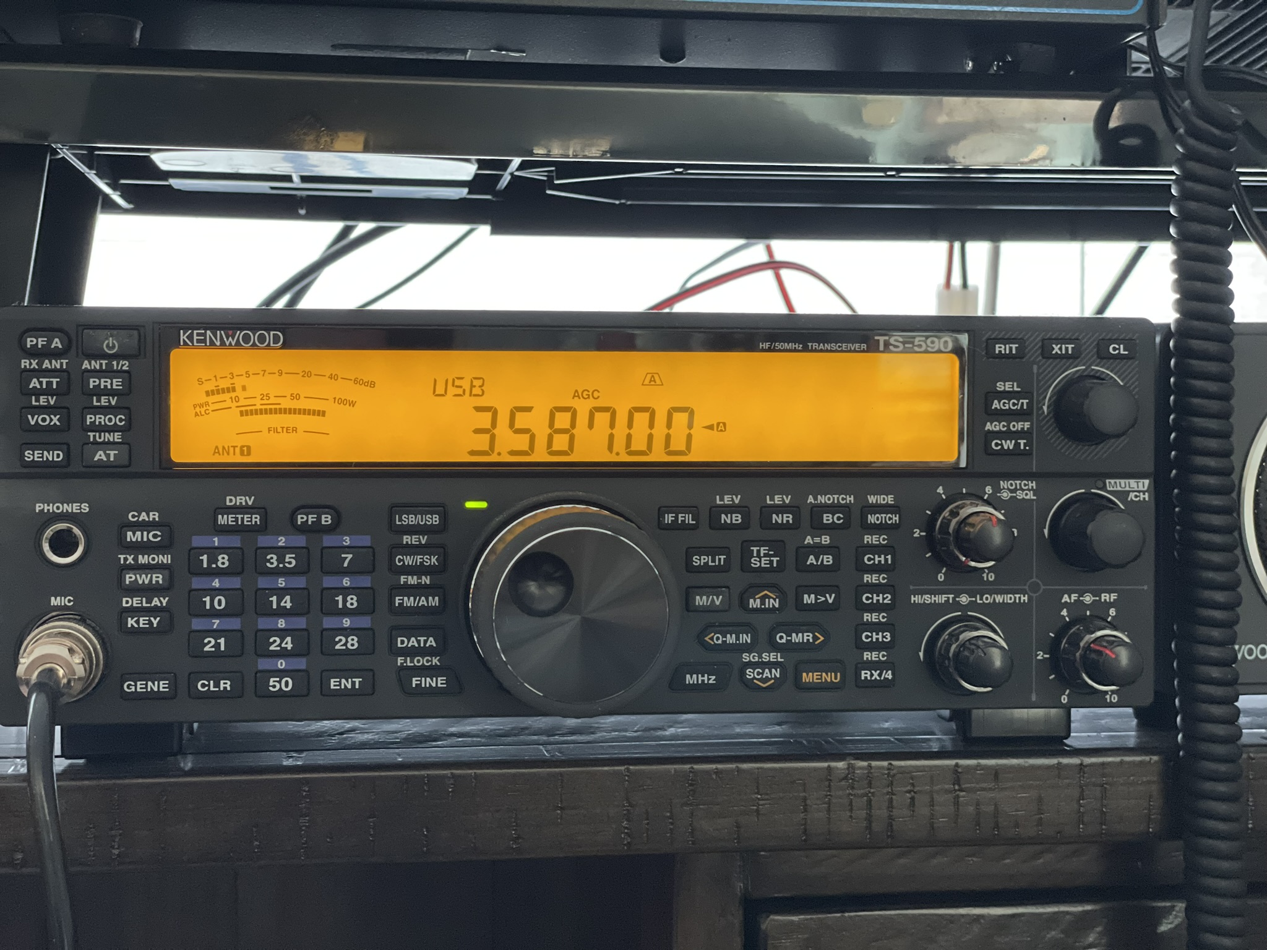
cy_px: 475
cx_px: 634
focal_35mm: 52
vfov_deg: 28.0
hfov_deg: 36.8
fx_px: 1903
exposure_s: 1/40
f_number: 2
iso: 250
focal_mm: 6
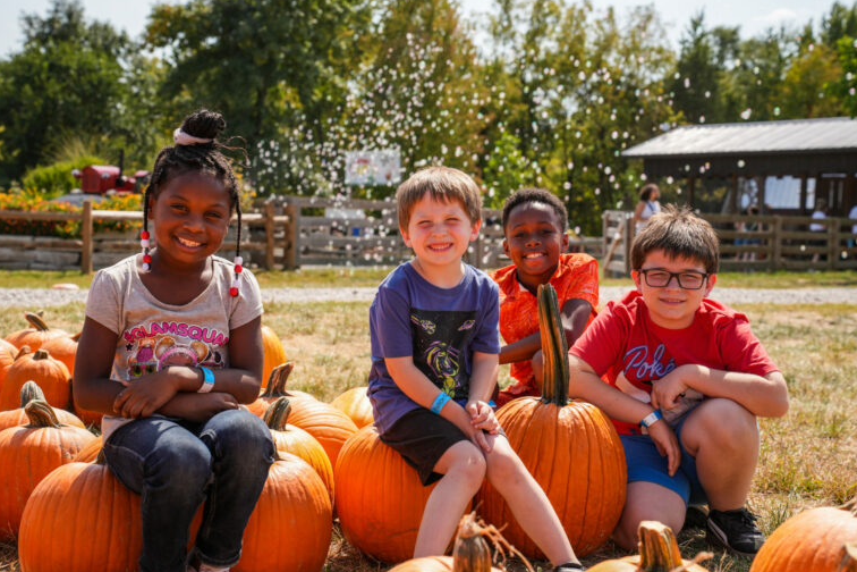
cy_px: 284
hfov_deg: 31.9
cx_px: 424
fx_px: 1500
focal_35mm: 63
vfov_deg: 21.6
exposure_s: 1/800
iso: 250
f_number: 6.3
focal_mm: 62
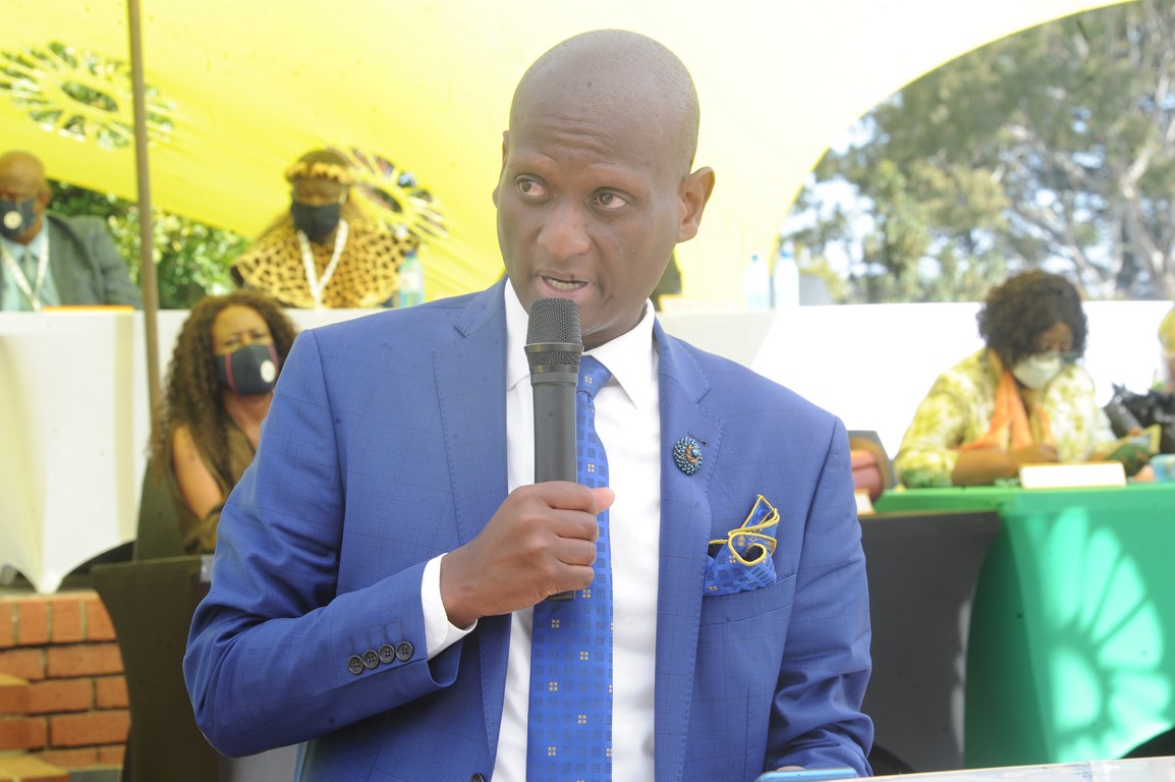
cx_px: 588
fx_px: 3425
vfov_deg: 13.0
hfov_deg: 19.5
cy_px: 391
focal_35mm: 105
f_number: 14
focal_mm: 105
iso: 800
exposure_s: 1/100
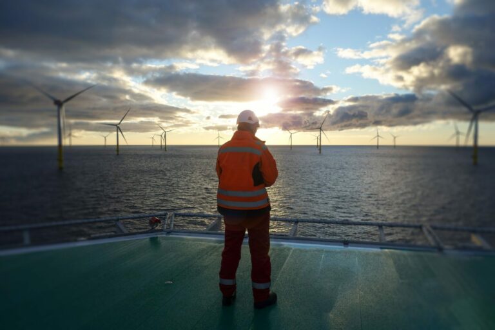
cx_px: 248
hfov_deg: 65.5
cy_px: 165
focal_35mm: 28
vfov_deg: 46.4
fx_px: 385
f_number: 5.6
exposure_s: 1/400
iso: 125
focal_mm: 10.4
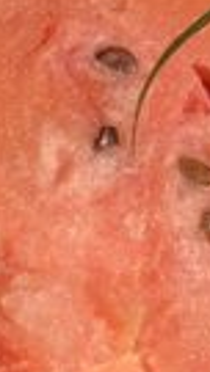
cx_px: -459
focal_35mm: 232
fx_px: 2295
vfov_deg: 9.3
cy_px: 276
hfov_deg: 4.9
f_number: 1.8
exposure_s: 1/2288
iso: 20
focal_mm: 3.99
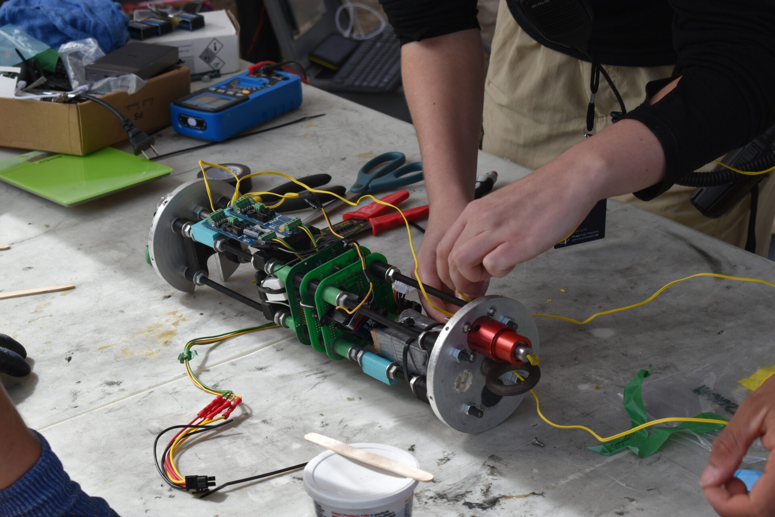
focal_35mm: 82
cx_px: 388
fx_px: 1776
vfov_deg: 16.6
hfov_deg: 24.6
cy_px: 258
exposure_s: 1/320
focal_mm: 55
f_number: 9
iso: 200
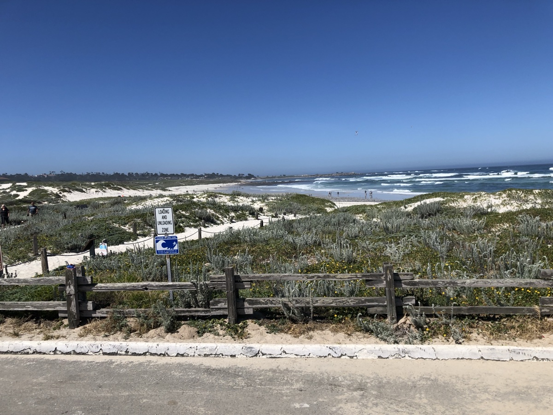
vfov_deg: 49.7
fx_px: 447
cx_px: 276
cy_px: 208
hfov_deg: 63.4
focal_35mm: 28
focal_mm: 4
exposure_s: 1/2667
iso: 20
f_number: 1.8
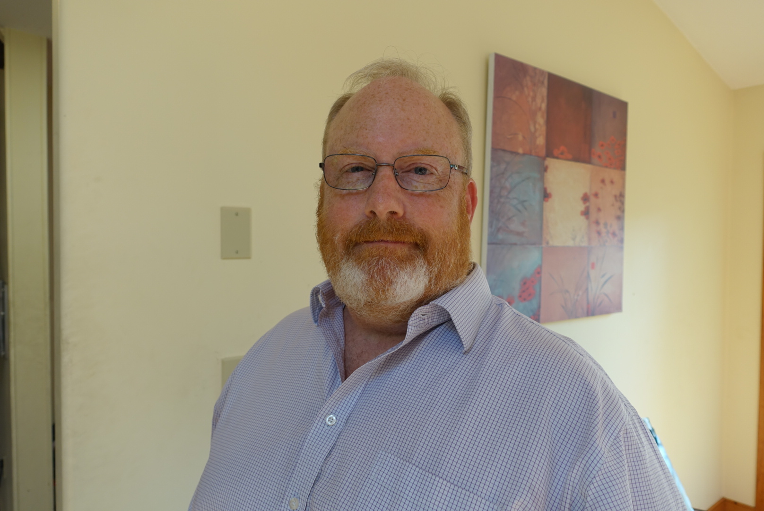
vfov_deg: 53.2
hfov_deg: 73.7
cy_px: 256
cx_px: 382
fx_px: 510
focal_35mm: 24
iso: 125
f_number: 2.8
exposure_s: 1/50
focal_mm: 8.8
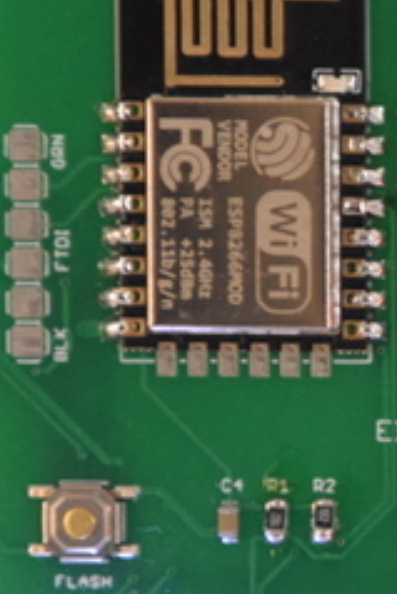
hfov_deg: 3.0
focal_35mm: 451
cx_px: 1114
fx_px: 7449
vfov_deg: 4.6
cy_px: 610
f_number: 4.5
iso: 2500
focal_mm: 70
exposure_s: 1/100
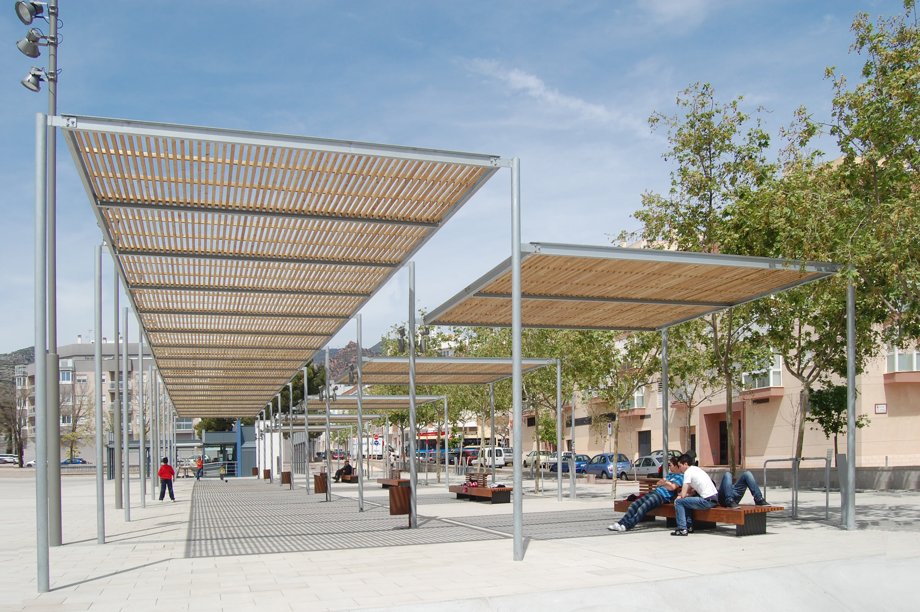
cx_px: 460
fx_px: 766
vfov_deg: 43.5
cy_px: 306
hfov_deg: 62.0
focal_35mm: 30
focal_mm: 20
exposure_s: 1/400
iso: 200
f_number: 10
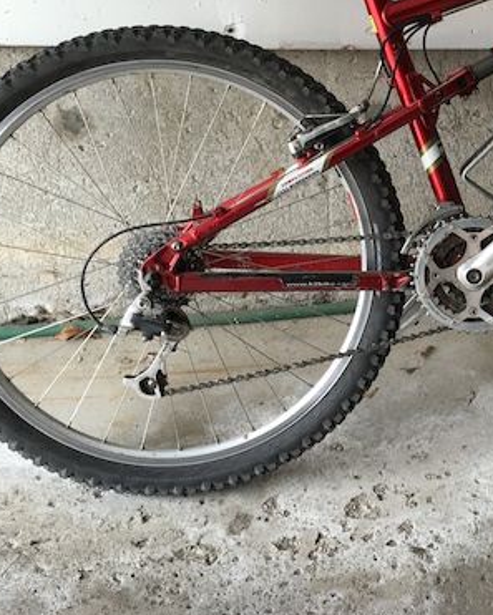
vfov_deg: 30.4
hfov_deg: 23.5
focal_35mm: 61
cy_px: 151
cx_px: 533
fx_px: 1112
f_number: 2.2
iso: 25
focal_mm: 4.15
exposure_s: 1/60
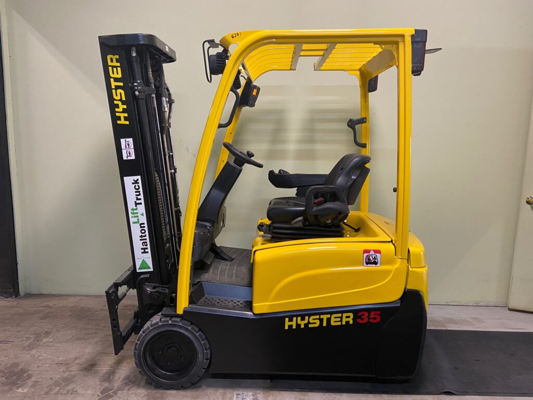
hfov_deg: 67.3
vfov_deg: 53.1
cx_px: 266
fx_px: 400
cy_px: 200
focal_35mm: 26
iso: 250
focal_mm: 4.25
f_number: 1.8
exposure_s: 1/60
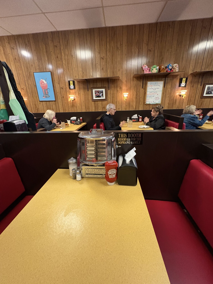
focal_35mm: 14
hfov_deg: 85.7
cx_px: 106
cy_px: 142
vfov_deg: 102.1
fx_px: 115
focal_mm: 2.22
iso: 1000
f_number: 2.2
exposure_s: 1/40
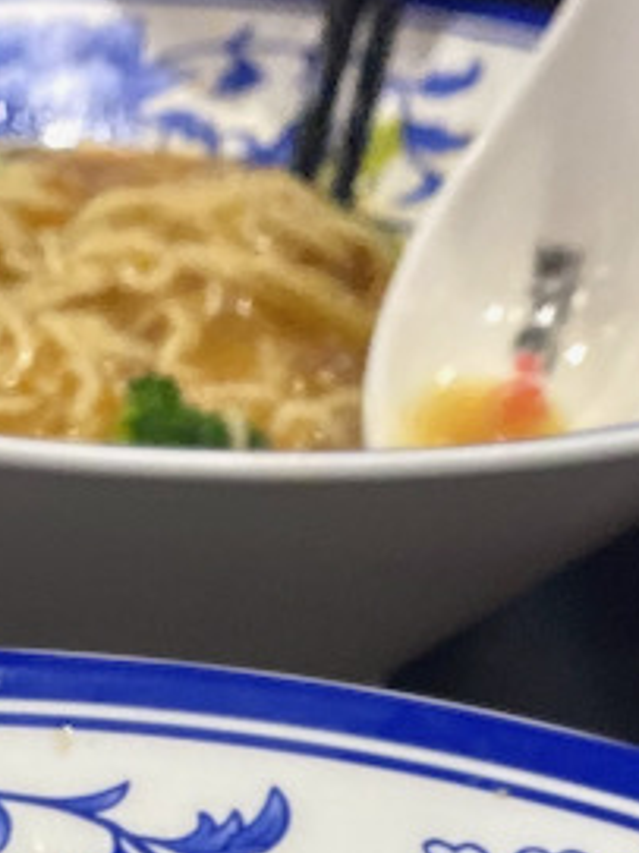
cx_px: 3
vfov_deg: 14.8
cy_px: 1328
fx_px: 3030
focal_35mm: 123
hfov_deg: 11.9
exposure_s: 1/60
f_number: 1.8
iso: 200
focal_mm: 4.25
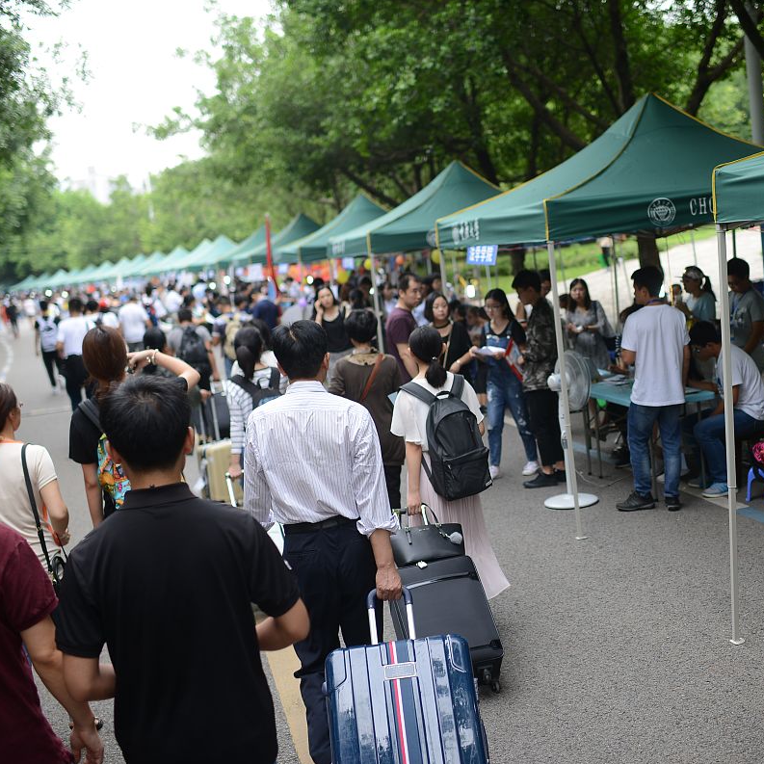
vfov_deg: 37.6
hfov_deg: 37.2
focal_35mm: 45
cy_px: 384
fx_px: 1124
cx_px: 507
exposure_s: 1/250
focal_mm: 35
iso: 125
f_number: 2.2
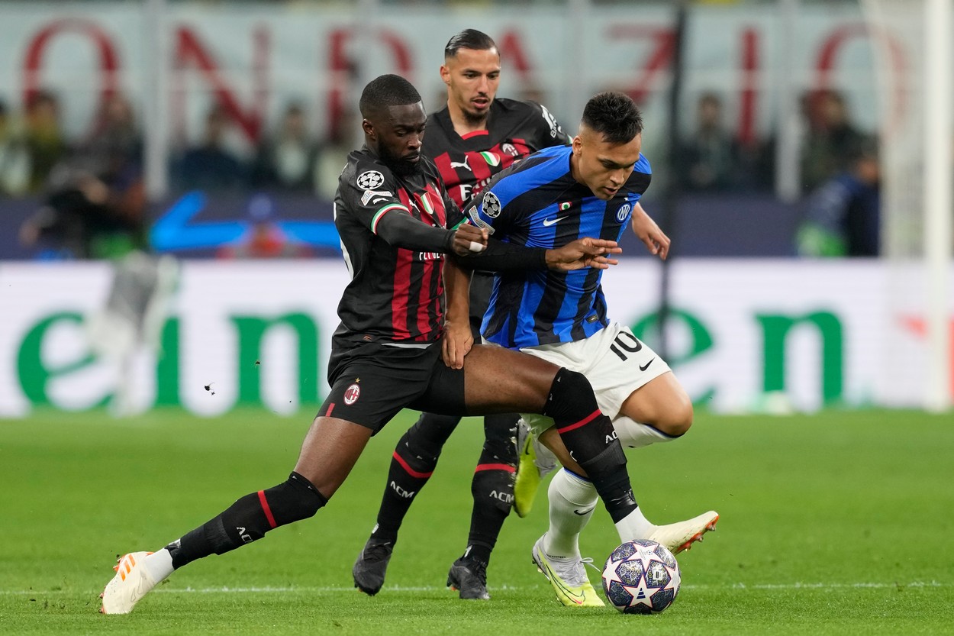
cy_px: 318
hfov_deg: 5.2
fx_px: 10598
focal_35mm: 400
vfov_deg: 3.4
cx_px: 477
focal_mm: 400
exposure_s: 1/1250
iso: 2000
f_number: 3.2
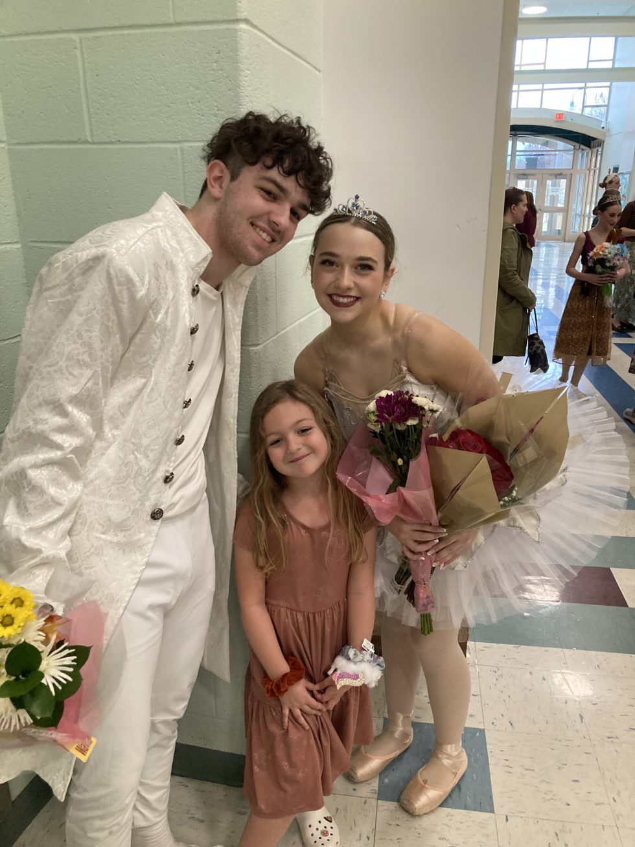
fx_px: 685
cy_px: 424
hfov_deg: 49.7
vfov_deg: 63.4
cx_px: 318
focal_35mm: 28
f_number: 1.8
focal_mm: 3.99
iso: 320
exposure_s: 1/60
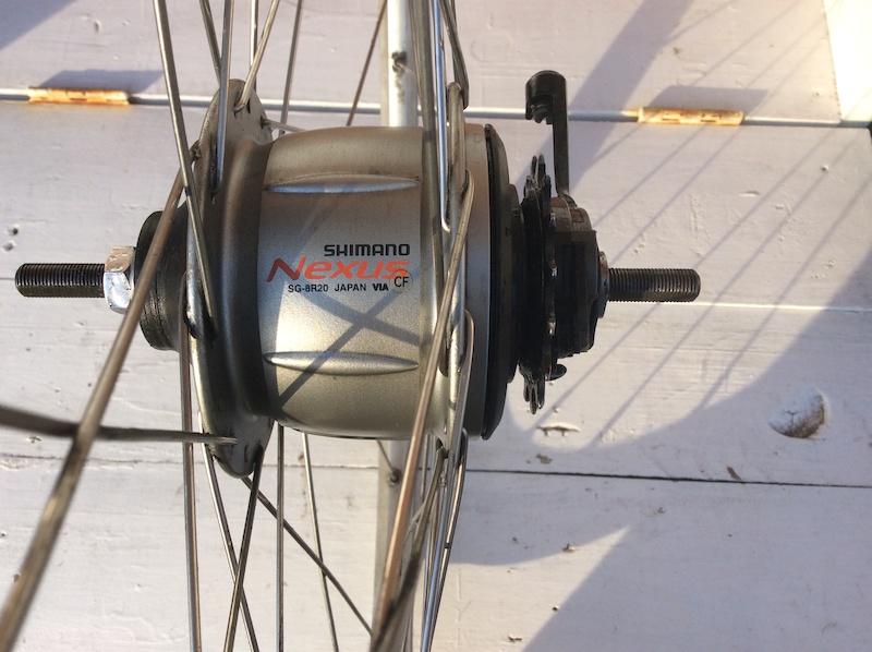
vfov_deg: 44.1
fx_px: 805
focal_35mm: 32
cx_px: 436
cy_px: 326
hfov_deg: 56.9
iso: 32
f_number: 2.4
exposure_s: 1/296
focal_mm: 3.3
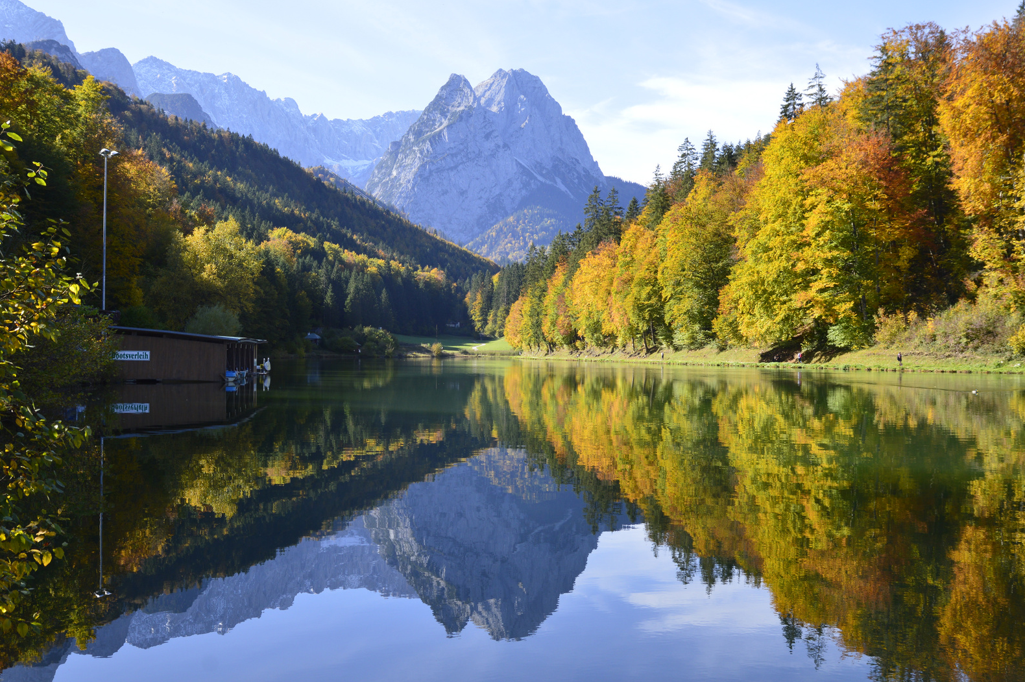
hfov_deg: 51.9
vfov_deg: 35.9
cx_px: 500
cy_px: 342
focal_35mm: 37
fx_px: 1053
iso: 200
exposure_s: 1/160
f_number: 10
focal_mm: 24
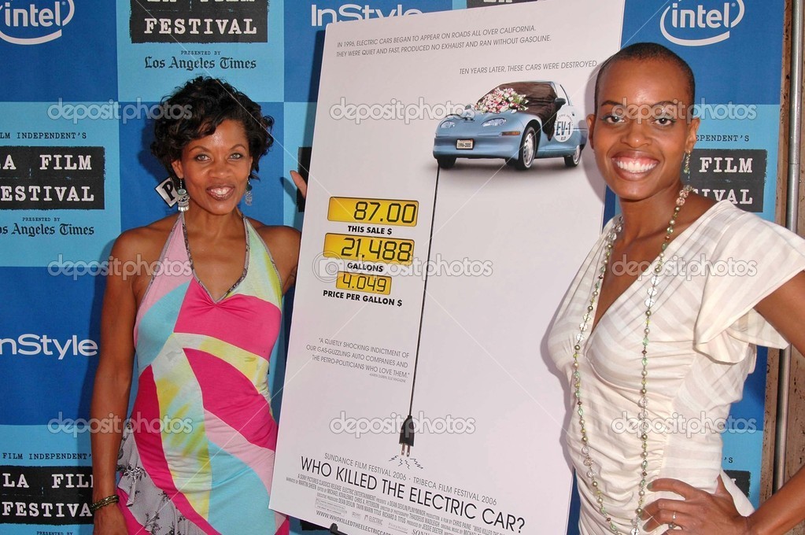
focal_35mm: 45
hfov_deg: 43.6
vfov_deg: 29.8
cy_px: 268
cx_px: 402
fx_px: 1005
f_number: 8
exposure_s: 1/250
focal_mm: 30
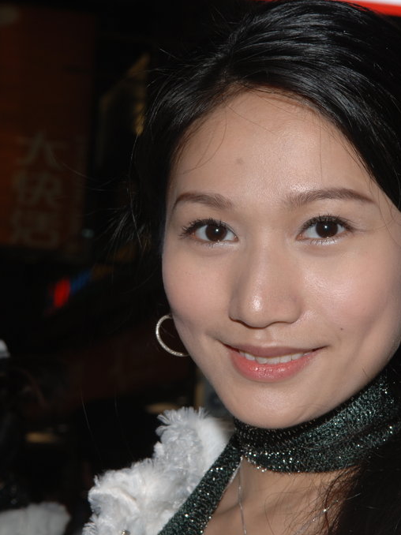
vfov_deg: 16.5
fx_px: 1850
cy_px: 268
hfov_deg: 12.4
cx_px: 196
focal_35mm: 120
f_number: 10
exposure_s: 1/125
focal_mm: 55
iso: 100
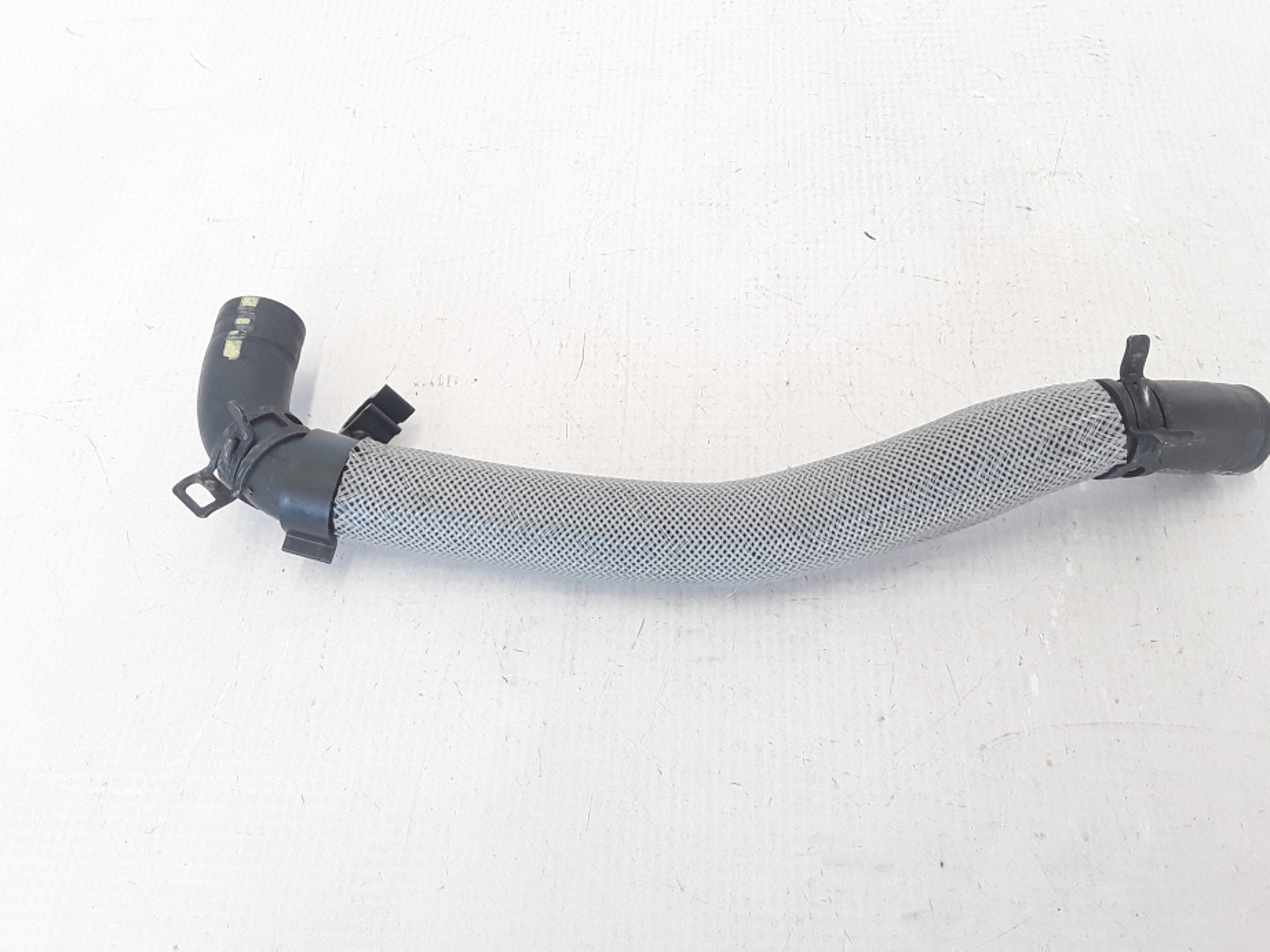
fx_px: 1100
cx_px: 669
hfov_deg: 59.9
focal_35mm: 30
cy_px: 496
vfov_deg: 46.8
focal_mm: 2.91
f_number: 1.9
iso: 50
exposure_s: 1/33
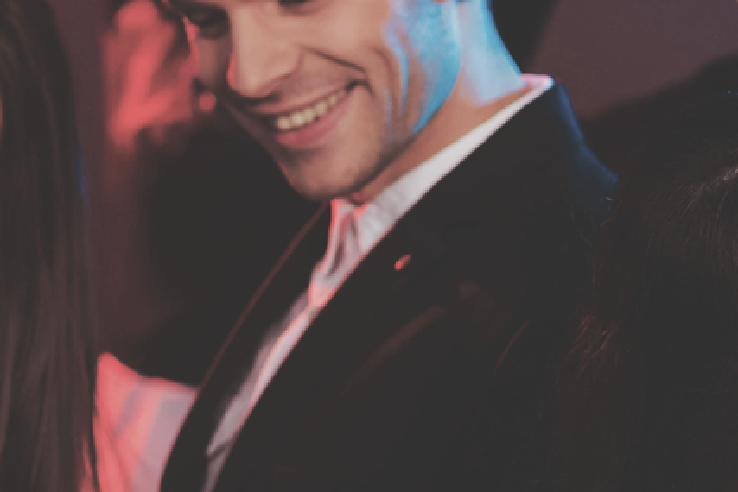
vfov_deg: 5.9
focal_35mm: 234
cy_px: 450
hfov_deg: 8.8
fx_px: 4798
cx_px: 527
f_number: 2.8
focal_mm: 50
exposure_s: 1/200
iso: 160
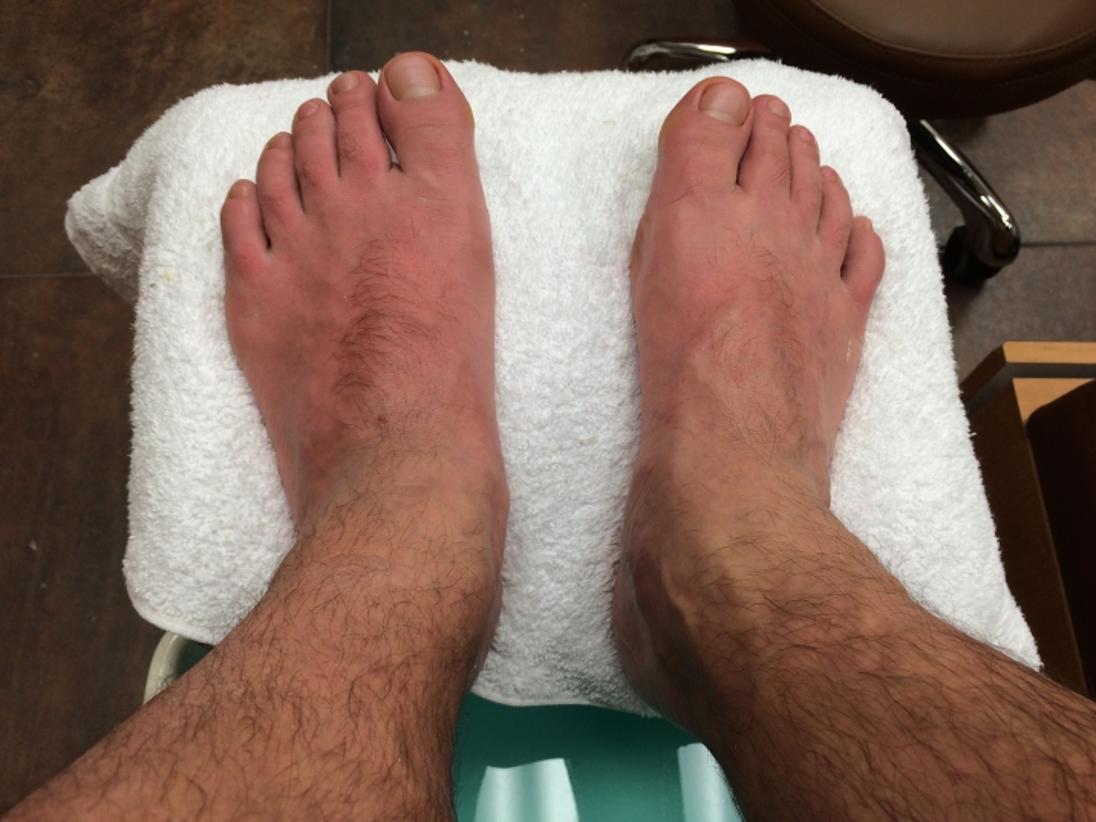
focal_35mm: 32
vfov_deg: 44.2
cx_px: 539
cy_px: 406
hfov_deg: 56.8
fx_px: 1013
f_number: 2.2
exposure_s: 1/60
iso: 50
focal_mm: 4.12
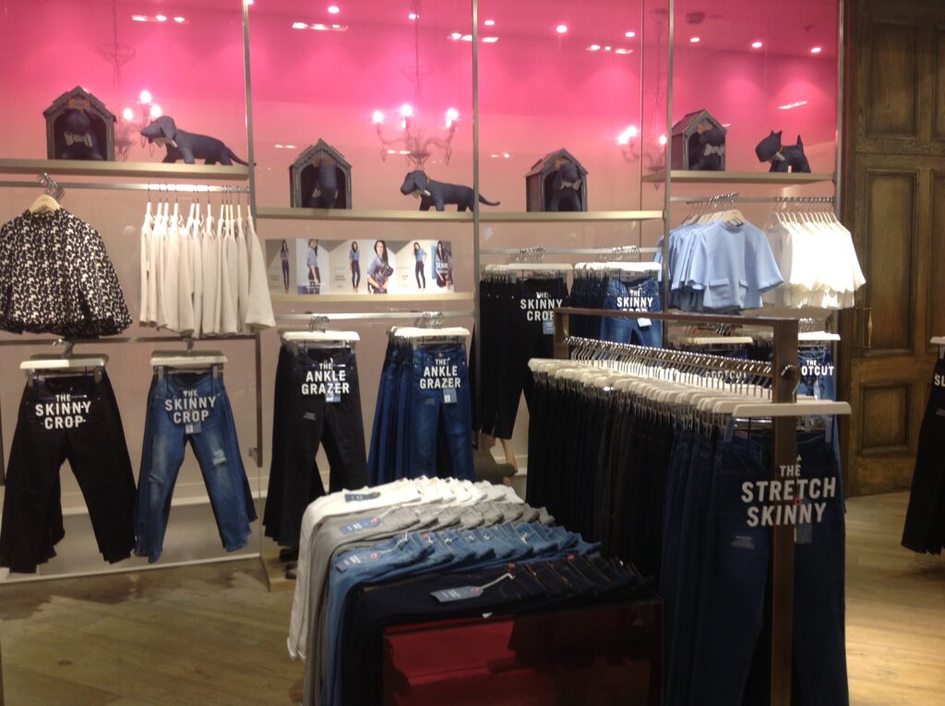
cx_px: 472
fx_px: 954
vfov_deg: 40.6
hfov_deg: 52.7
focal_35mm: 35
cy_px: 353
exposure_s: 1/20
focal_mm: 4.28
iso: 50
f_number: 2.4
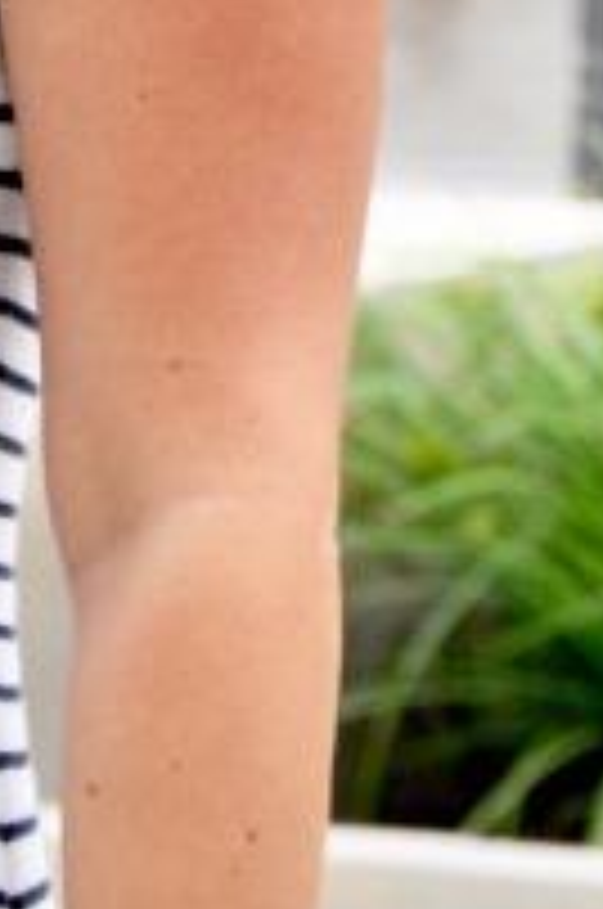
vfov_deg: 3.9
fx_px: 13386
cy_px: 130
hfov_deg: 2.6
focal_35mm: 531
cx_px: -549
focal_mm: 70
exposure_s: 1/200
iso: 200
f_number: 7.1
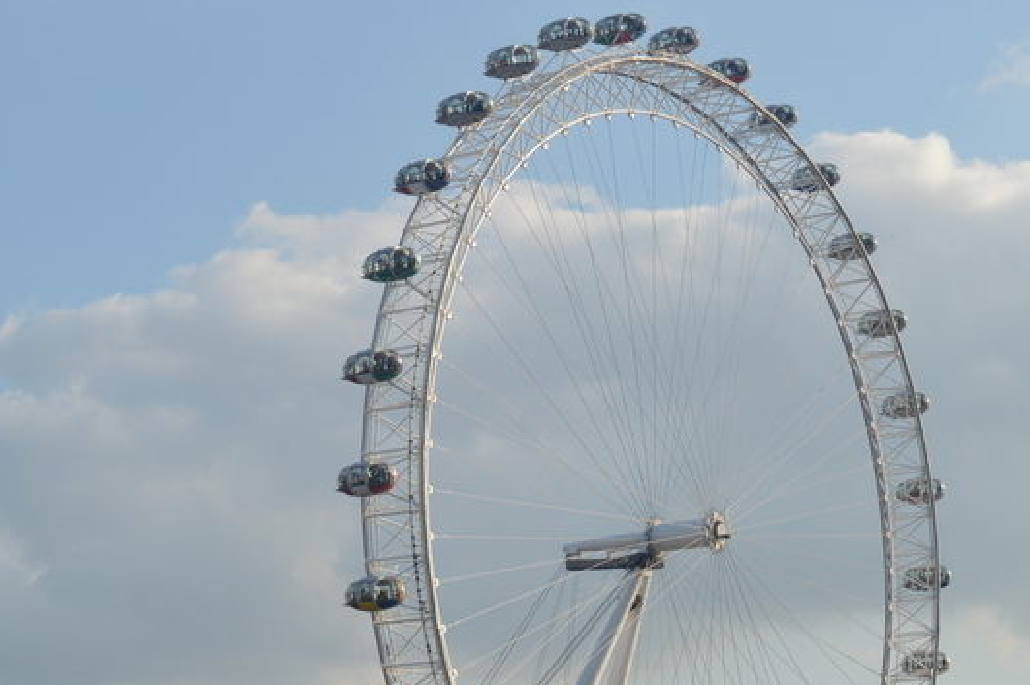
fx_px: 2828
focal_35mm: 99
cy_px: 643
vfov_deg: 13.7
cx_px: 669
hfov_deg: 20.6
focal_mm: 35
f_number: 10
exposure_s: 1/160
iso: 100
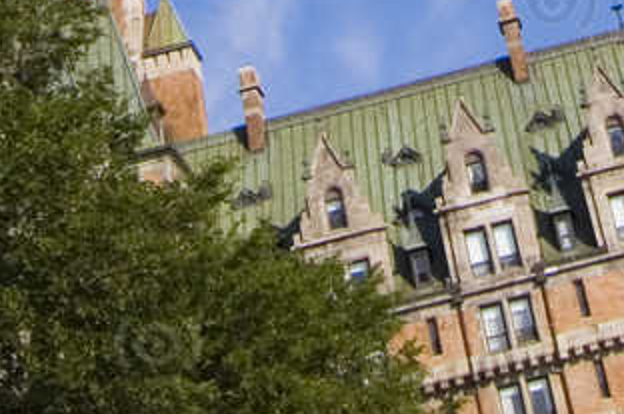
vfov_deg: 10.7
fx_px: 1800
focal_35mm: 104
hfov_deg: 19.7
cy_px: -656
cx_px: 360
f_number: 13
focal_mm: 12
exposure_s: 1/100
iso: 100
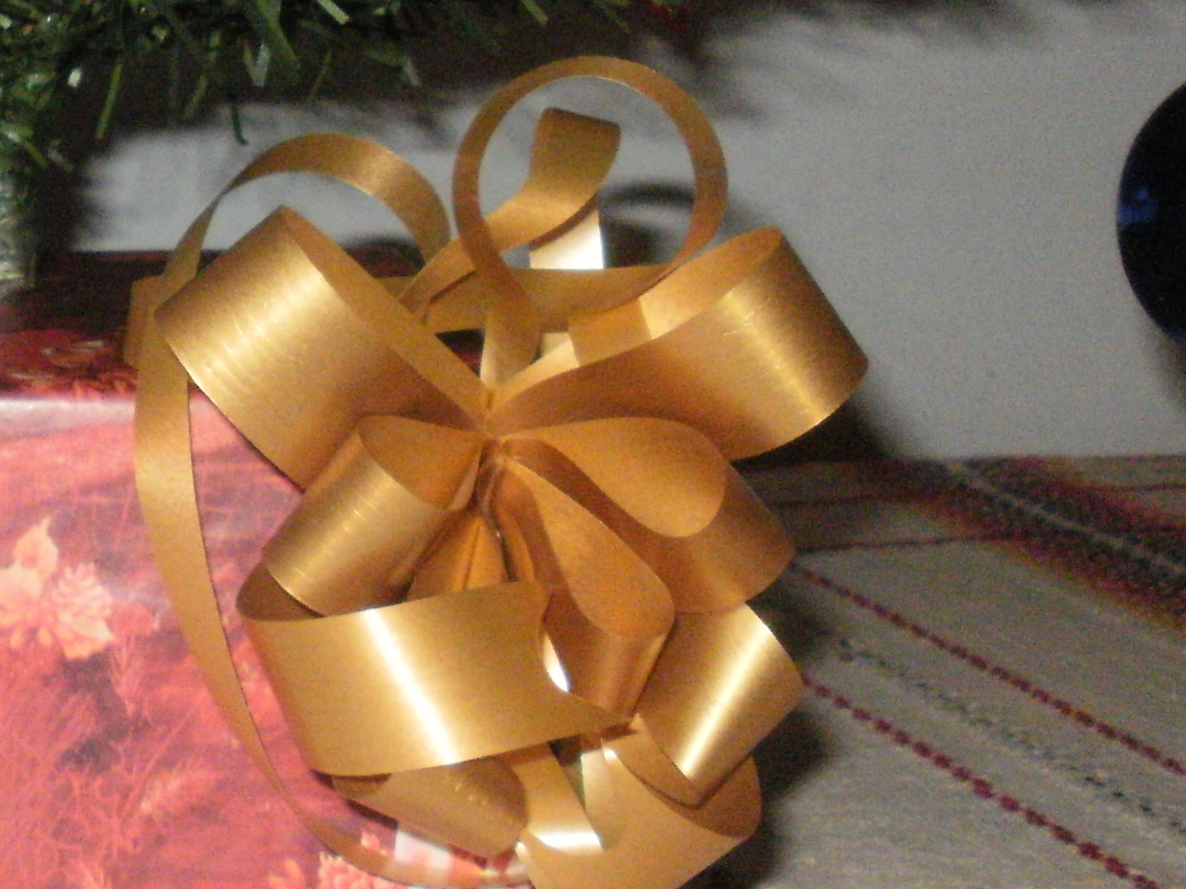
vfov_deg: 16.6
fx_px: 3050
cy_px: 405
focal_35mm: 89
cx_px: -52
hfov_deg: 21.1
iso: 400
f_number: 3.5
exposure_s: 1/250
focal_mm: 6.3
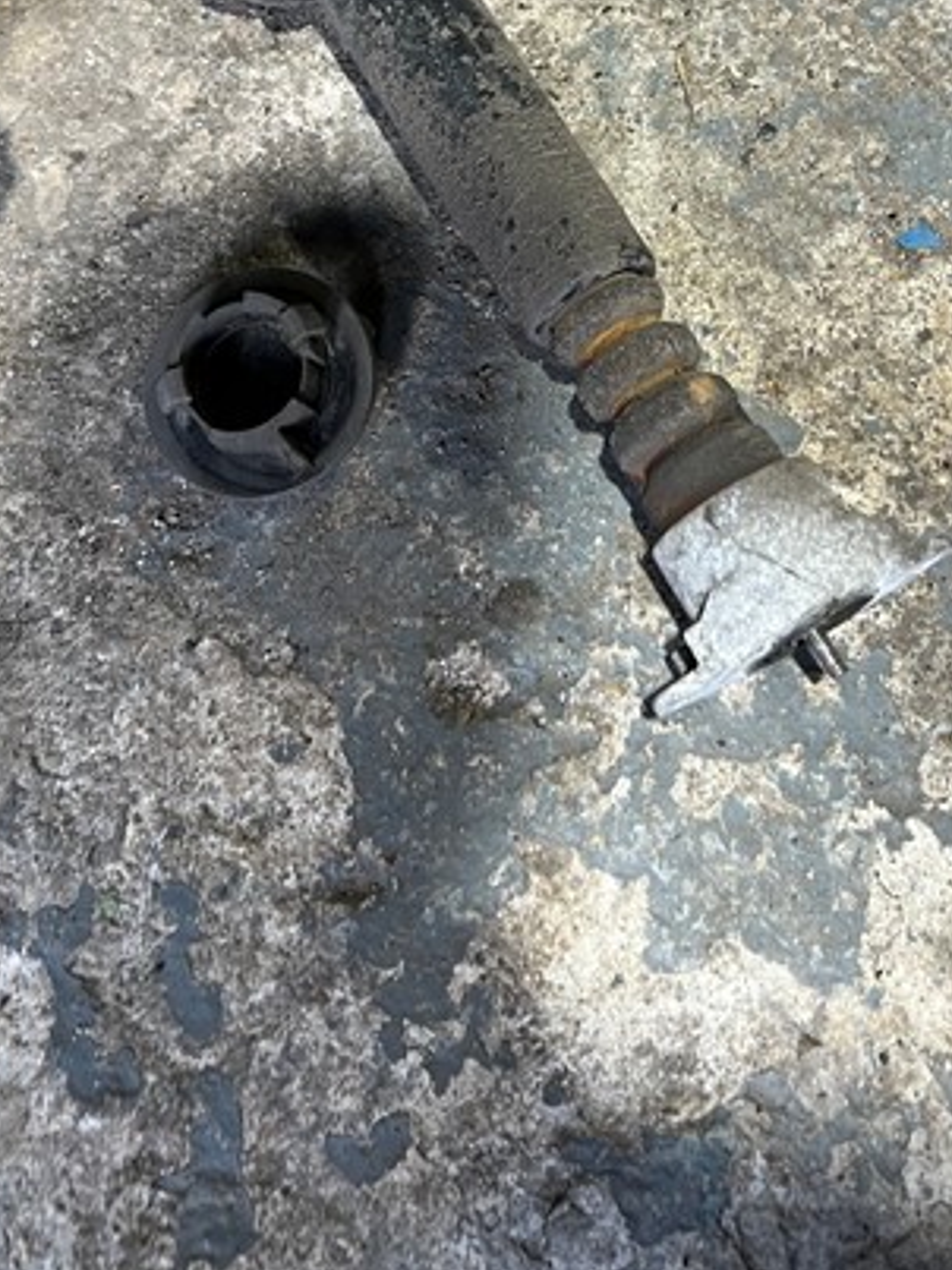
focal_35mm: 43
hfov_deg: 33.6
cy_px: 373
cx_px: 495
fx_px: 1578
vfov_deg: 42.9
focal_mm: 5.7
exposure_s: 1/50
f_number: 1.5
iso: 64
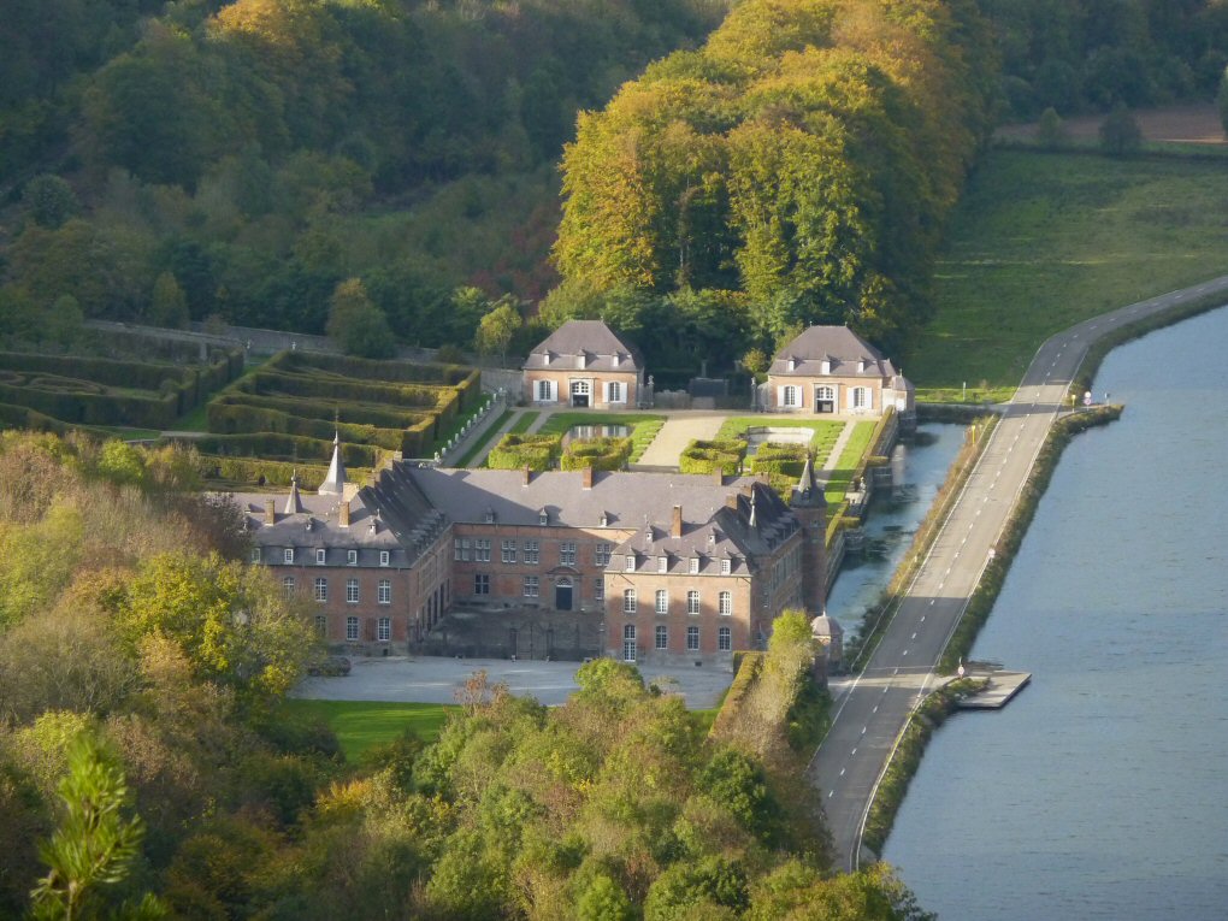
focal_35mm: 210
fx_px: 7450
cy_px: 460
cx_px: 614
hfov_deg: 9.4
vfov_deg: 7.1
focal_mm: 34.4
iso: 320
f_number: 4.6
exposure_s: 1/500
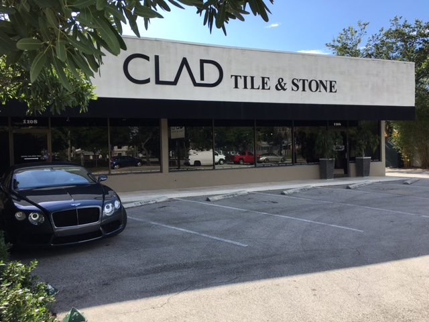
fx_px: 359
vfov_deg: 48.2
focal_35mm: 29
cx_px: 214
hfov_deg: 61.7
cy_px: 161
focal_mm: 4.15
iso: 25
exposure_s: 1/927
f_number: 2.2
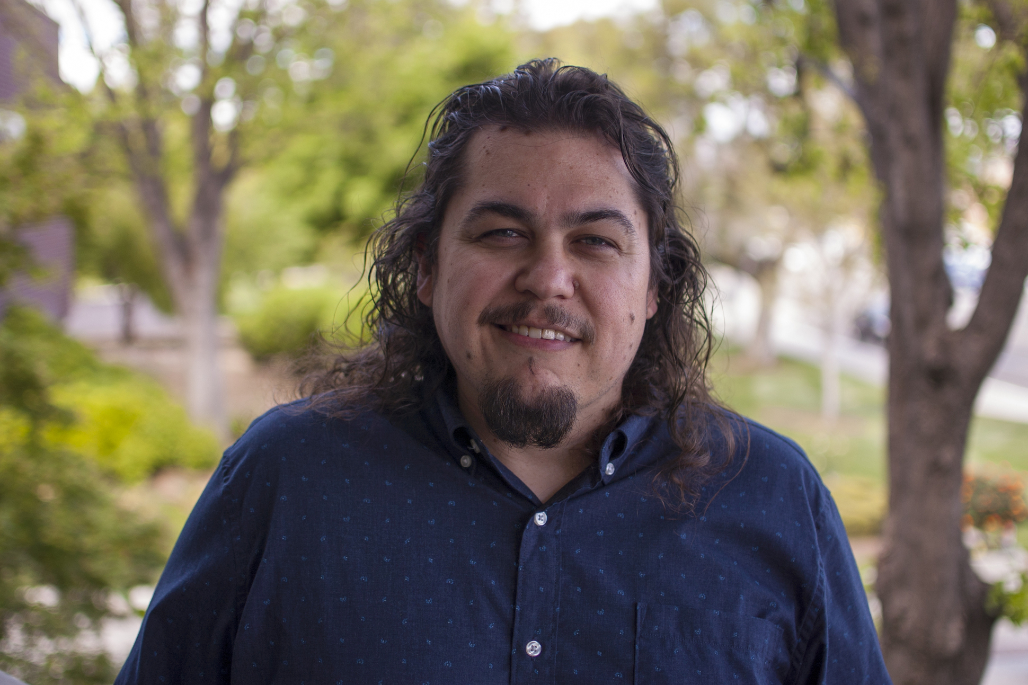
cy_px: 342
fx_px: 1499
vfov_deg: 25.7
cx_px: 514
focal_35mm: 52
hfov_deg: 37.9
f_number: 1.8
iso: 200
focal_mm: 35
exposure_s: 1/640
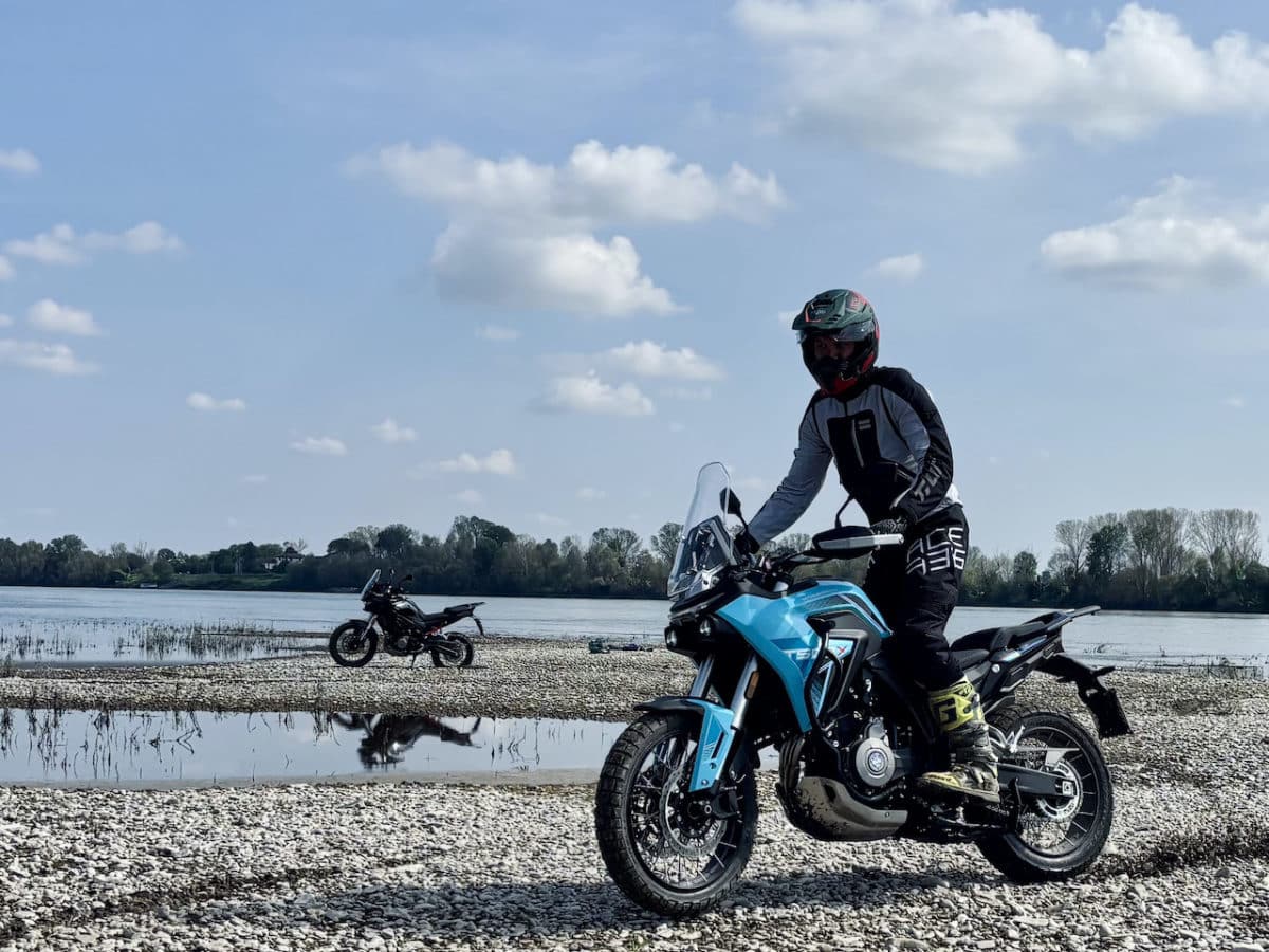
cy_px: 476
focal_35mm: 26
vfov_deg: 53.1
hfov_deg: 67.3
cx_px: 634
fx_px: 953
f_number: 1.6
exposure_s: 1/6711
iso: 50
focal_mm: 5.96
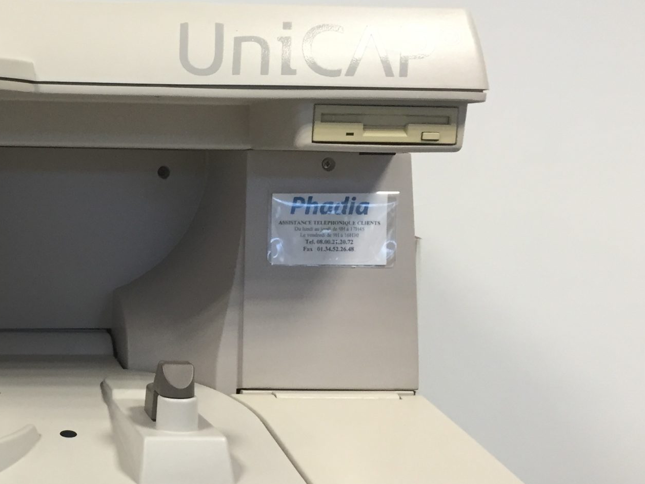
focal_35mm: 59
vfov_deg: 24.8
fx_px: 1100
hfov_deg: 30.7
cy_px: 302
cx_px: 25
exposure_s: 1/33
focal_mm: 4.15
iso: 64
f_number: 2.2
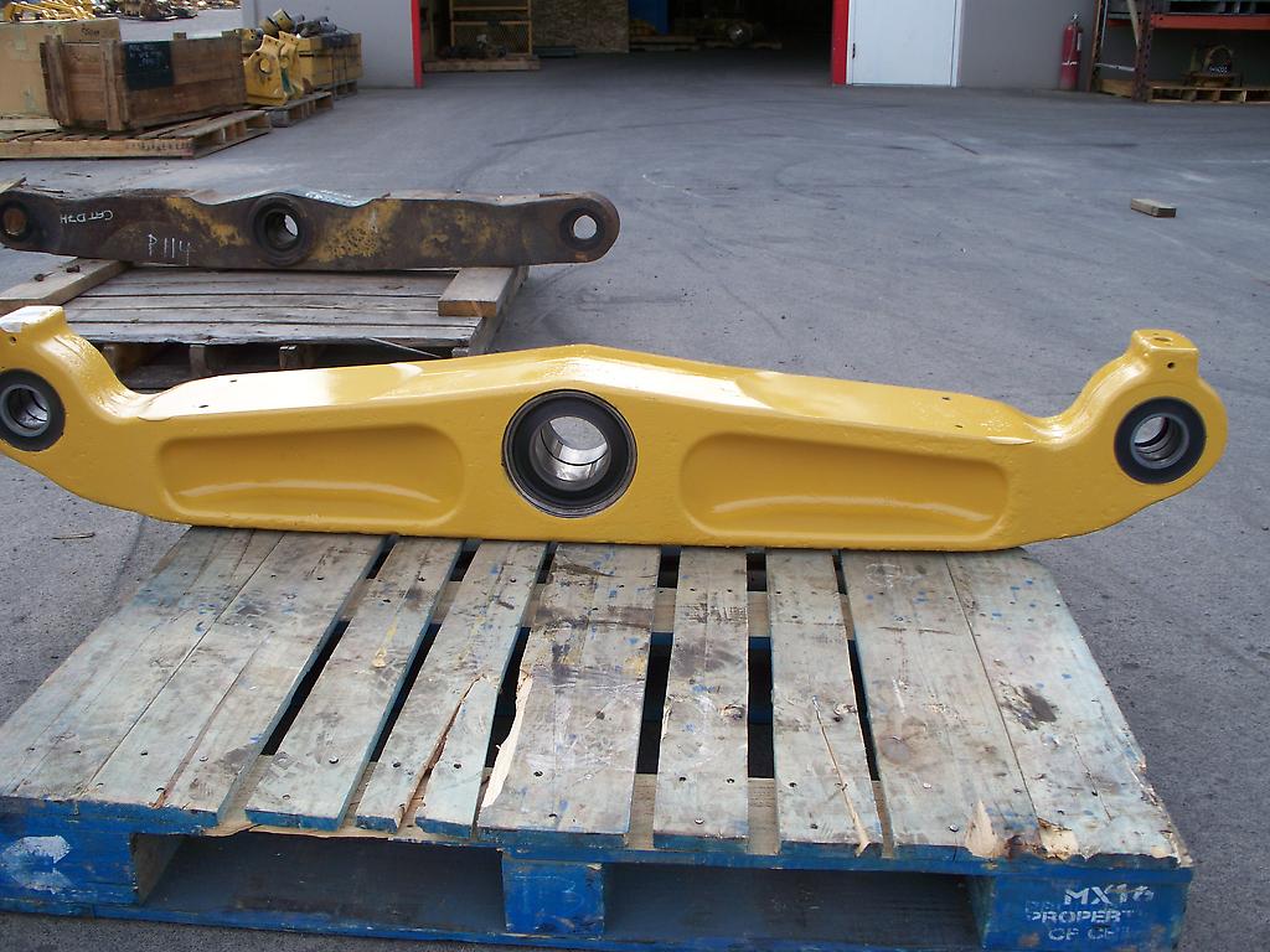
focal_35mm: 36
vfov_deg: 39.7
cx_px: 635
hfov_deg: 51.4
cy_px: 476
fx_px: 1321
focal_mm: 7.54
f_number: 2.8
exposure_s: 1/320
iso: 64
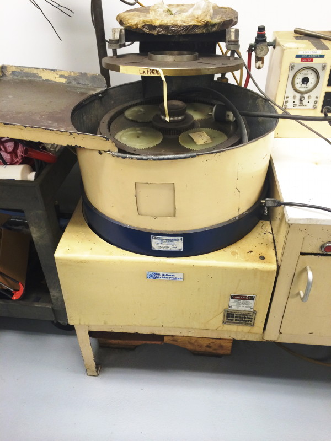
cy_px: 220
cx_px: 166
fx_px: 382
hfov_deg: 46.8
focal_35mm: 30
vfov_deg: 60.0
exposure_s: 1/30
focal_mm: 4.12
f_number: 2.2
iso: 125
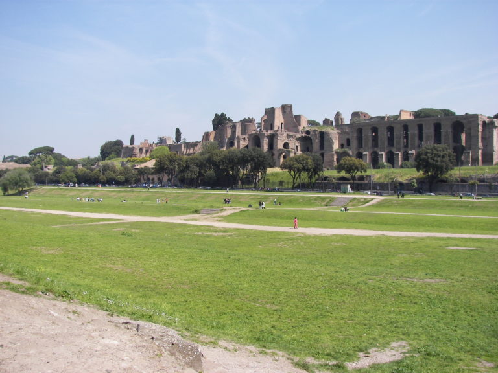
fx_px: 518
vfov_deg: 39.7
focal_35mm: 36
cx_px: 249
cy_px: 186
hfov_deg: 51.4
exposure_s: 1/640
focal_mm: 6
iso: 64
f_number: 4
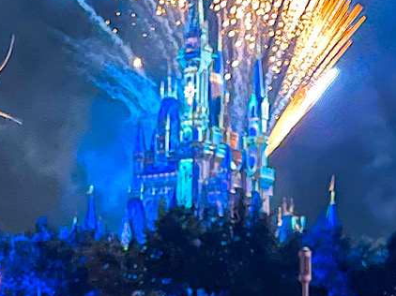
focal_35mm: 74
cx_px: 129
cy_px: 48
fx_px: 846
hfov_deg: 26.2
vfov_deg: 19.6
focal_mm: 5.1
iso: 1600
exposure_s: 1/15
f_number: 1.6
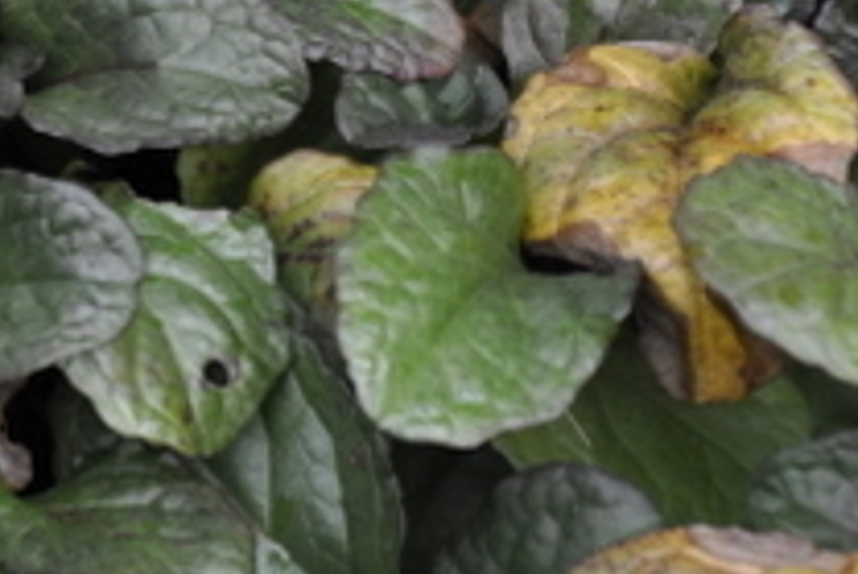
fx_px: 14427
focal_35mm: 605
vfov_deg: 2.3
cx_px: -301
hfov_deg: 3.4
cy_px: -21
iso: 400
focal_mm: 105
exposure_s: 1/60
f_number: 5.6
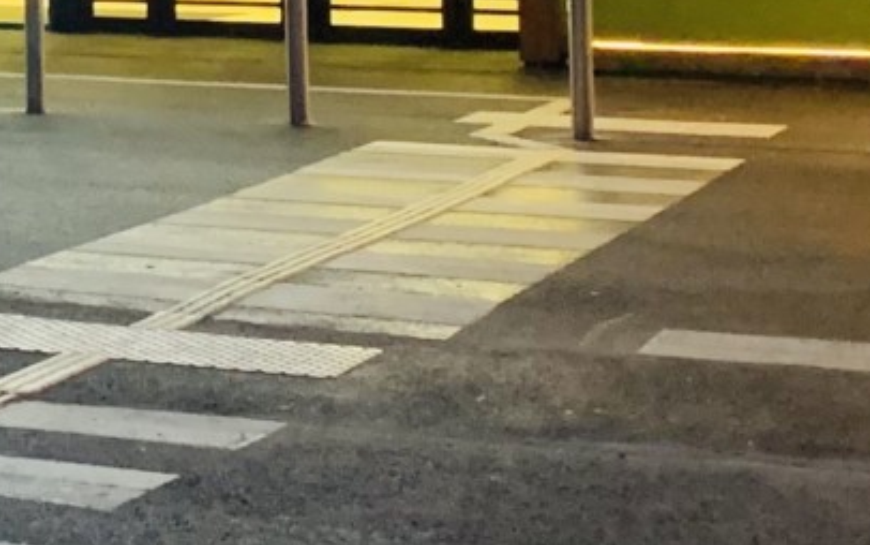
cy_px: -305
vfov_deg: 9.2
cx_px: -366
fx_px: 3297
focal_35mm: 139
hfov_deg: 14.2
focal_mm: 4.25
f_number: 1.8
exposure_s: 1/33
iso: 400
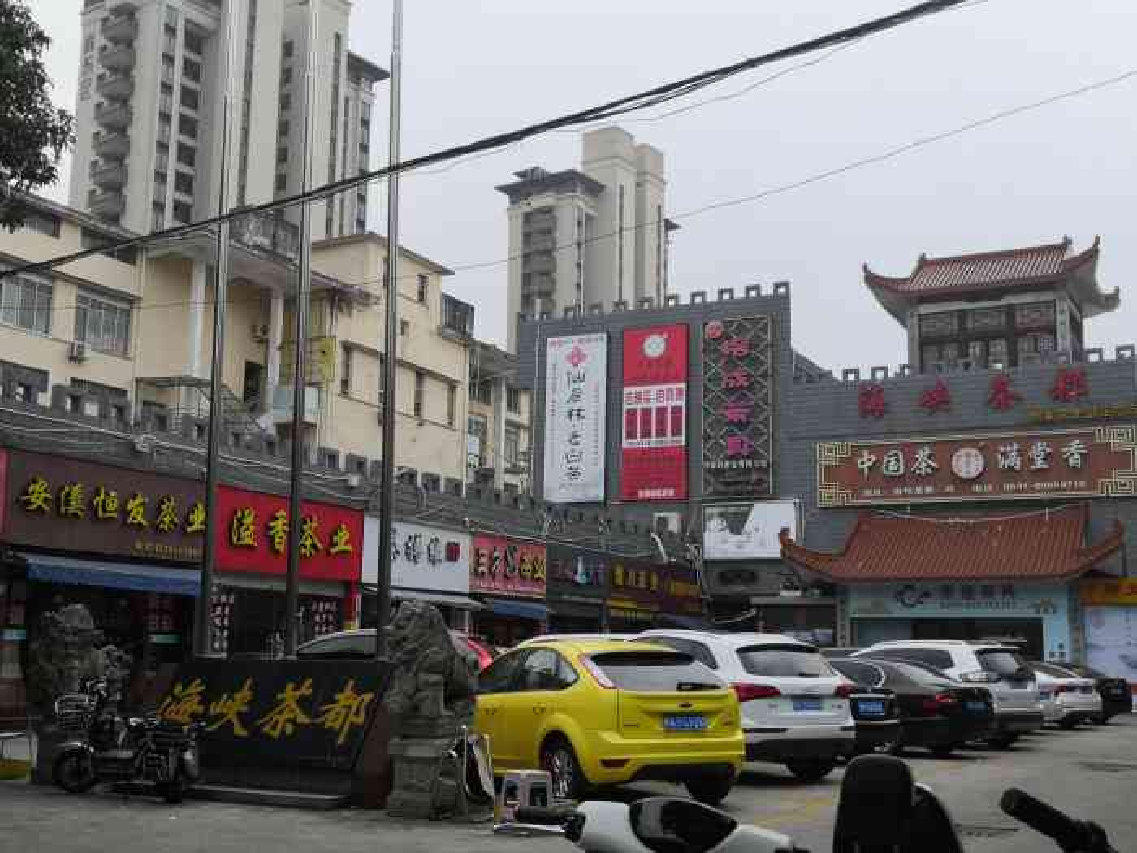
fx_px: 1281
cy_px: 426
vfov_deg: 36.8
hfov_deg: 47.9
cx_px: 568
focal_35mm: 39
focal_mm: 3.95
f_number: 1.8
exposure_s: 1/1000
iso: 50
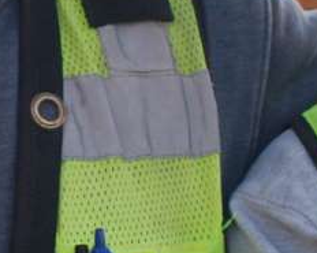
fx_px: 2577
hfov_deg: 6.9
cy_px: 19
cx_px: -136
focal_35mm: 275
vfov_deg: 5.6
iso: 400
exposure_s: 1/30
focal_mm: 28
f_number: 4.5
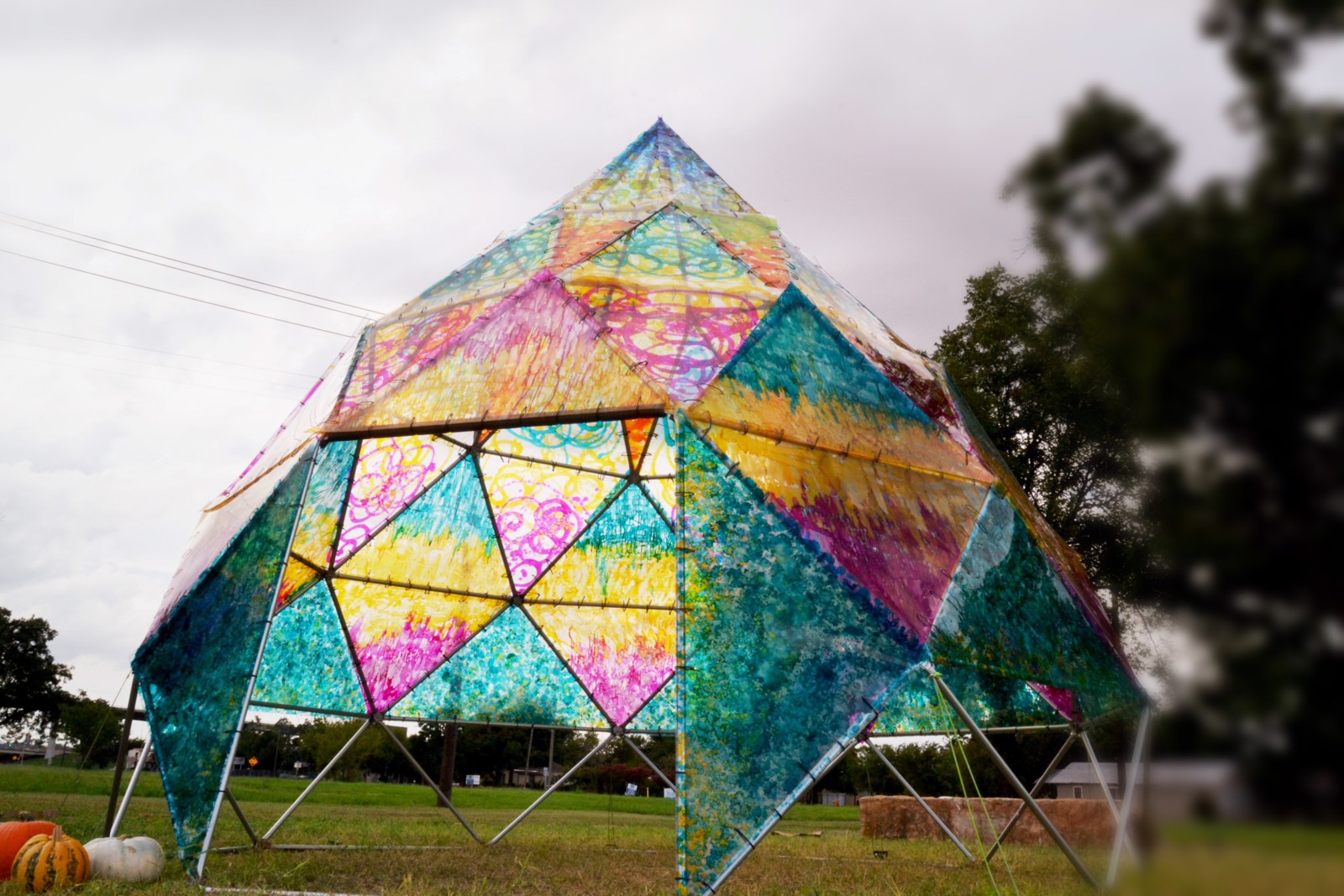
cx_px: 672
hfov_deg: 57.2
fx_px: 1232
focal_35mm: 33
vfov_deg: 40.0
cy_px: 448
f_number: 22
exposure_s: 1/125
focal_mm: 22
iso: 560
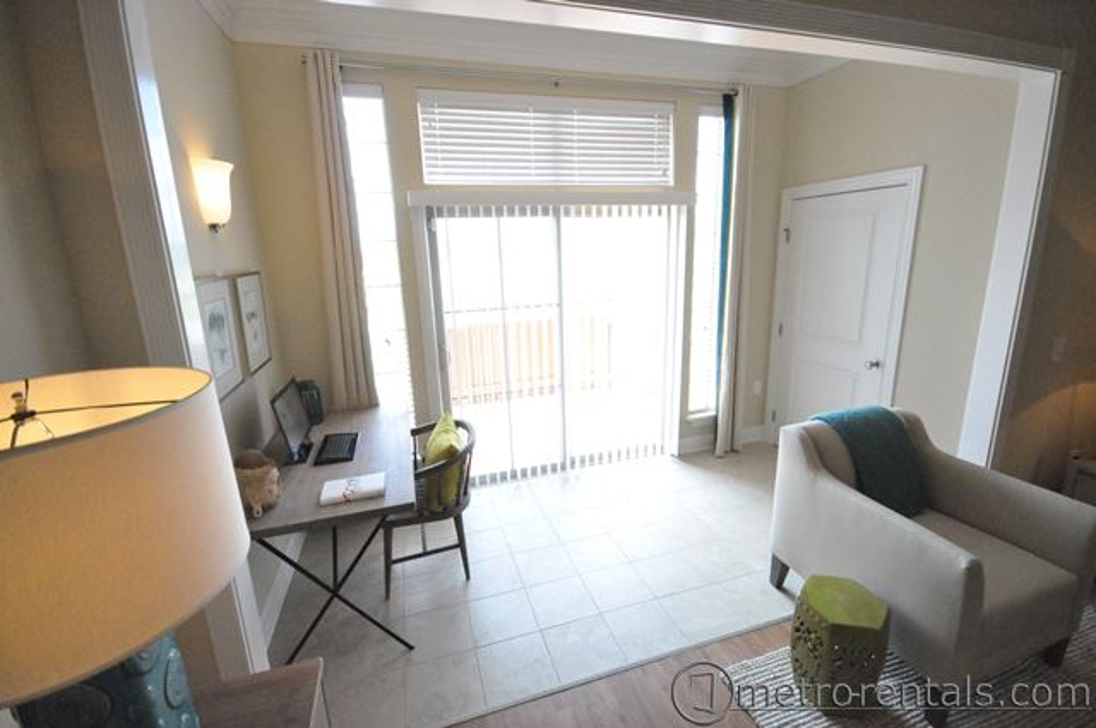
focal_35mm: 15
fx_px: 456
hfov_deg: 100.5
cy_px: 364
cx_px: 548
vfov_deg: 77.2
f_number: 4
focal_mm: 10
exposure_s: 1/800
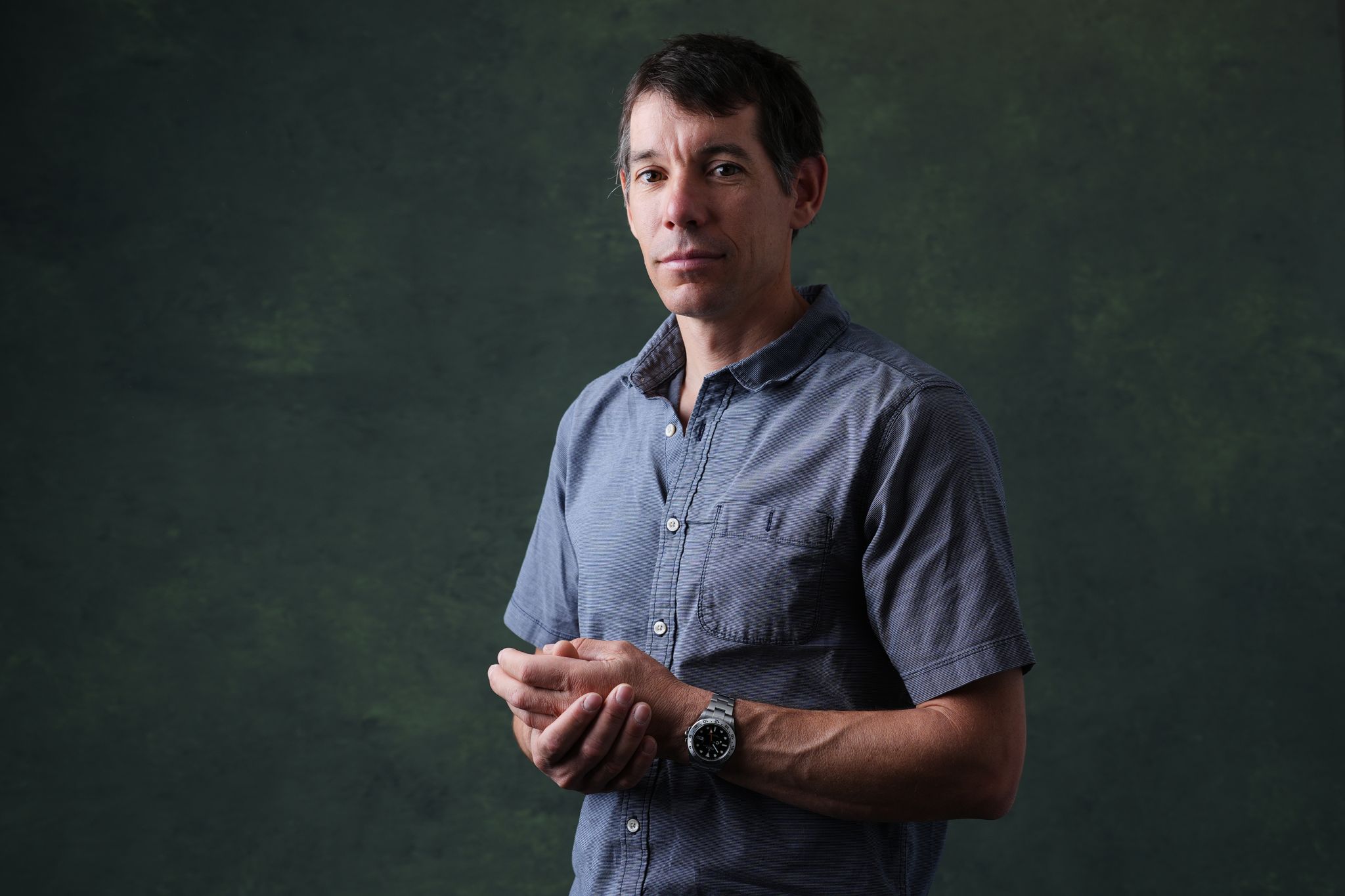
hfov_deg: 28.5
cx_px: 672
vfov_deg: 19.2
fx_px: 2652
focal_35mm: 71
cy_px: 448
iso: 200
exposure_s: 1/320
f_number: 5.6
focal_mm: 71
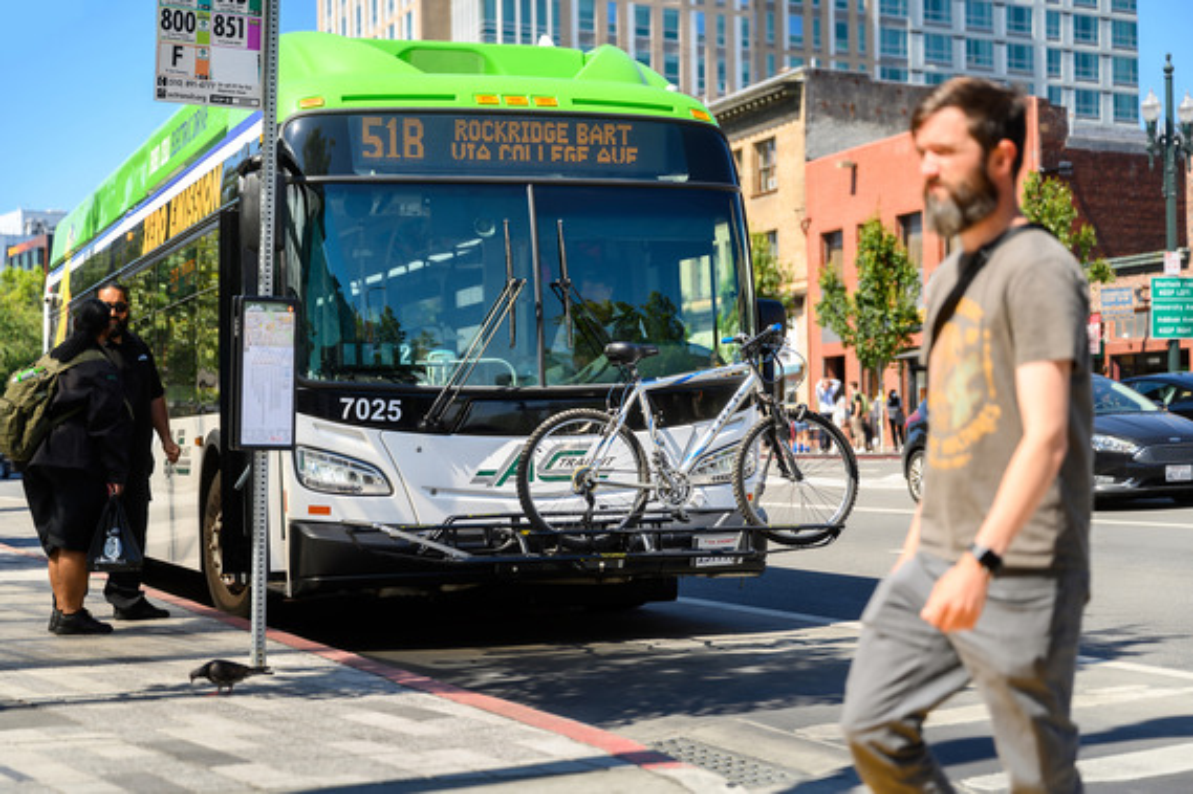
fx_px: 2120
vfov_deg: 21.2
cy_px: 397
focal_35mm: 64
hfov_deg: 31.4
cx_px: 596
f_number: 2.8
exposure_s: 1/750
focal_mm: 64
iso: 100
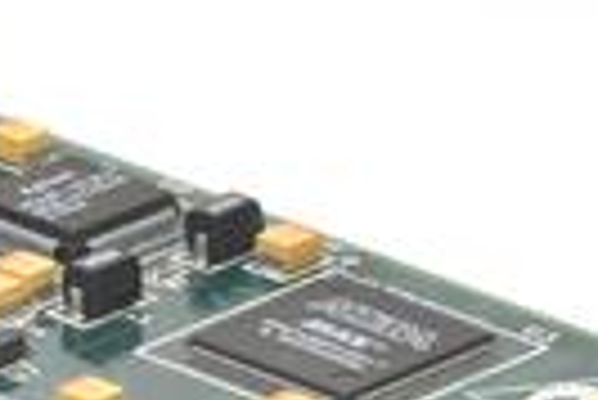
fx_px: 6190
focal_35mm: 372
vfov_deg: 3.7
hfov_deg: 5.5
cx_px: 139
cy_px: 413
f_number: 13
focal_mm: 55
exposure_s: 1/200
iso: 200
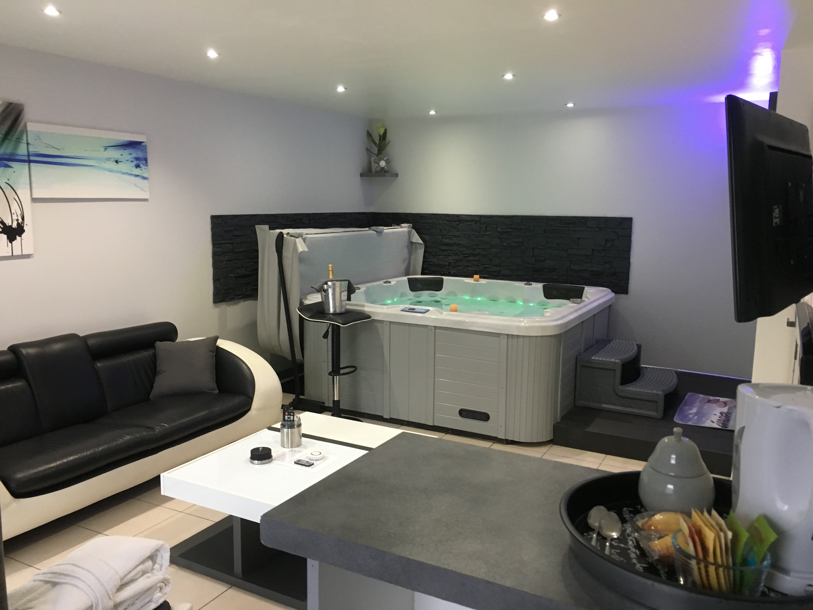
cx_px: 406
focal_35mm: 29
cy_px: 305
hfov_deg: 61.7
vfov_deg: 48.2
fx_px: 681
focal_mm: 4.15
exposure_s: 1/33
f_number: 2.2
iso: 200
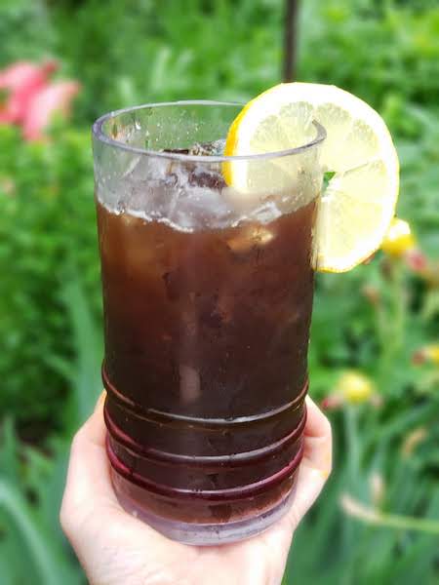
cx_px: 220
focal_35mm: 52
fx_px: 879
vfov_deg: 36.8
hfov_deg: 28.0
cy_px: 292
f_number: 2.4
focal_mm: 6
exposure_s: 1/30
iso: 100
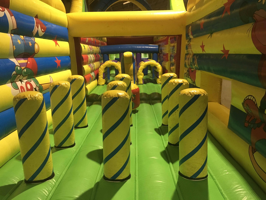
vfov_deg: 48.2
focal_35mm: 29
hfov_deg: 61.7
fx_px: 223
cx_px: 133
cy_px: 100
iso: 200
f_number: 2.2
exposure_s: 1/20
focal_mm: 4.15
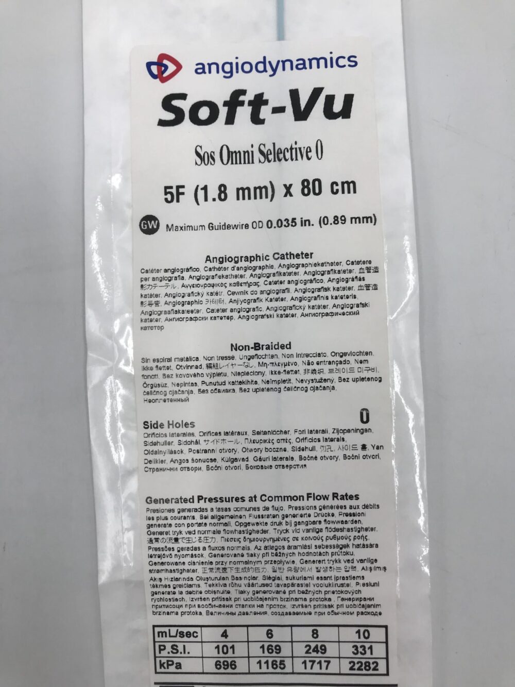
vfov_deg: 63.4
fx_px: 555
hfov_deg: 49.8
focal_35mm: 28
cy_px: 344
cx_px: 258
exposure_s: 1/120
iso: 25
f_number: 1.8
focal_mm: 3.99
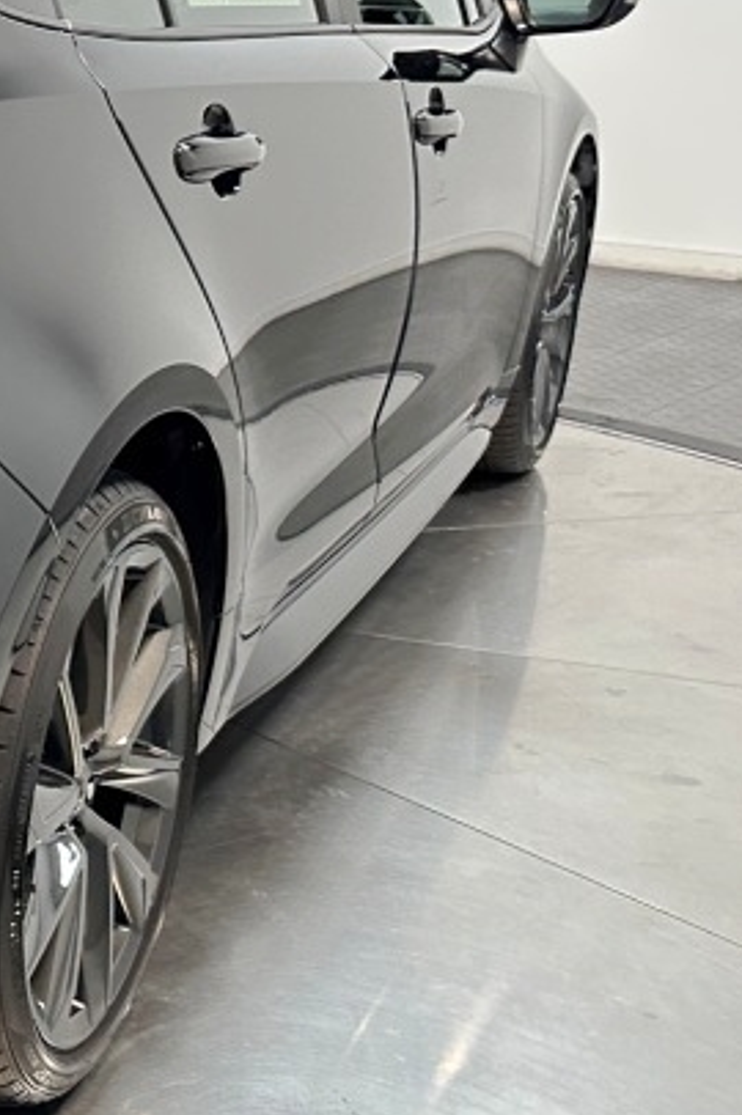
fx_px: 1951
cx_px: -583
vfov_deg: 31.9
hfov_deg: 17.5
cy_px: 467
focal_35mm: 63
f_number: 1.78
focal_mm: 6.86
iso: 500
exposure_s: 1/60
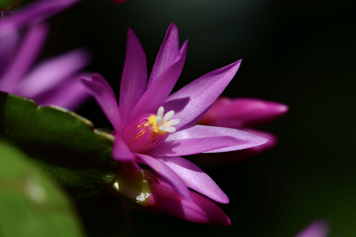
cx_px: 178
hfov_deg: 13.1
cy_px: 118
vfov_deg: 8.7
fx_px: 1556
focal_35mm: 158
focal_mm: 105
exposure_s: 1/1000
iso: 100
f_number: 10
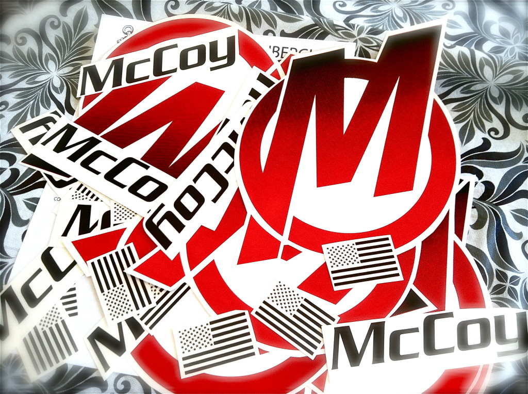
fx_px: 533
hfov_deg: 52.7
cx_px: 264
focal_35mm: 35
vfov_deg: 40.6
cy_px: 197
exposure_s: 1/60
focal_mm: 3.85
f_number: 2.8
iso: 100
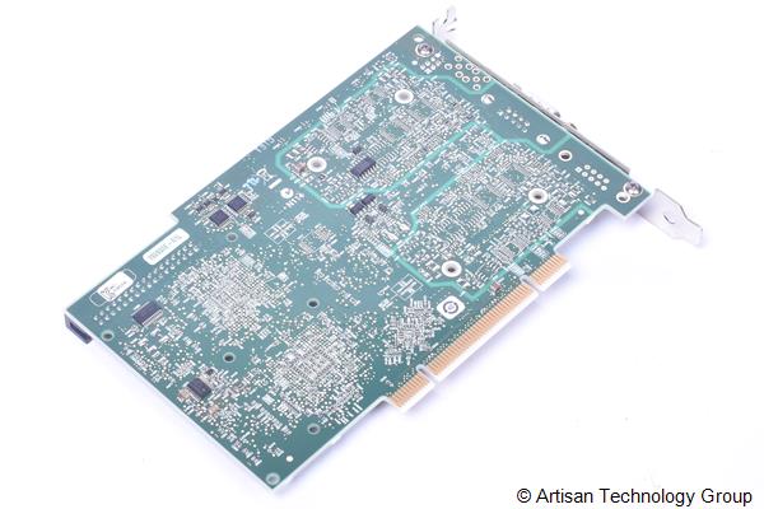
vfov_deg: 30.8
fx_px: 923
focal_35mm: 44
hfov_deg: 45.0
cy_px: 254
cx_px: 382
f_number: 16
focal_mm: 29
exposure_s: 1/200
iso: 200
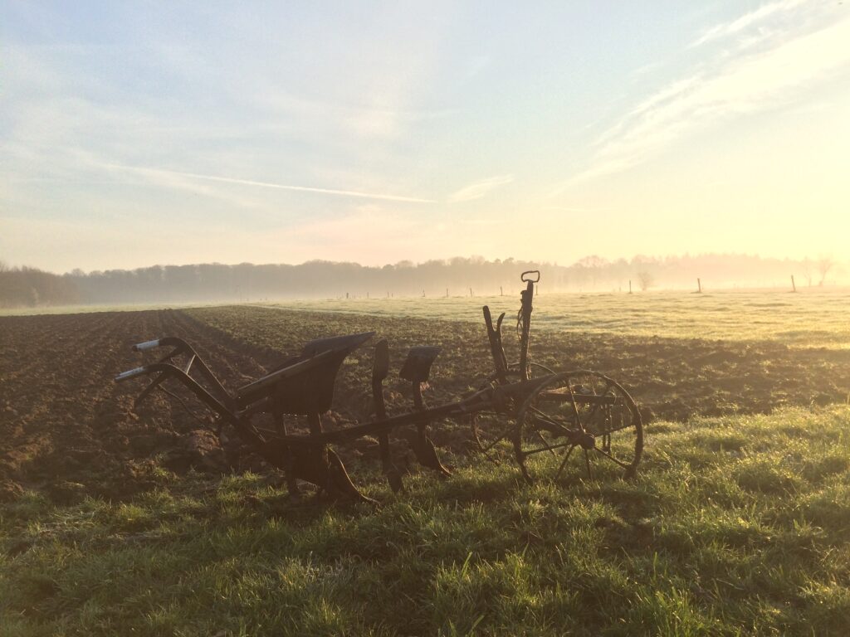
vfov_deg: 48.2
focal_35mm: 29
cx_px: 425
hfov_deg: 61.7
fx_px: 712
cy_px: 318
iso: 32
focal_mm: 4.15
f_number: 2.2
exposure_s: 1/805
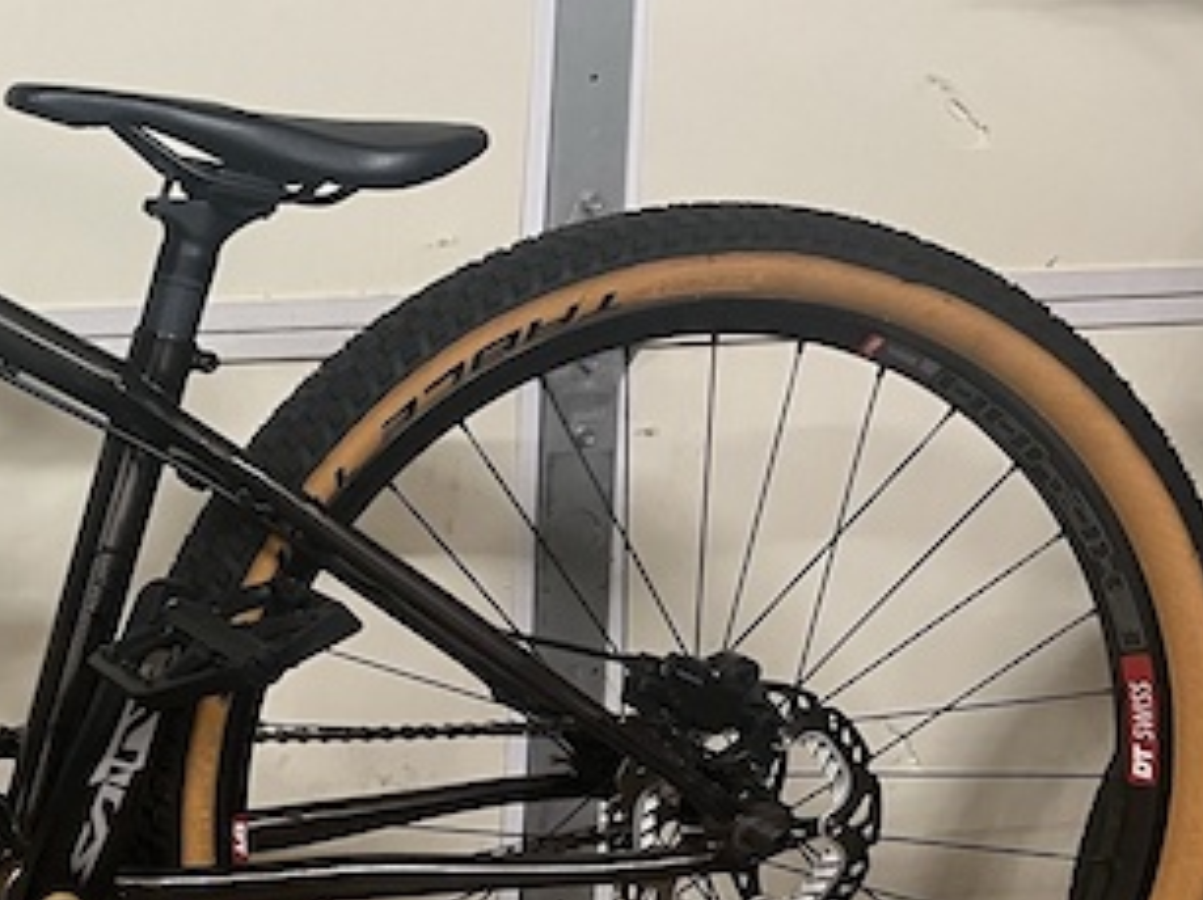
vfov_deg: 21.6
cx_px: -326
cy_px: 421
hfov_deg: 25.1
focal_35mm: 68
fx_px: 2361
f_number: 1.5
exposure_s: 1/60
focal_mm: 5.7
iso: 250
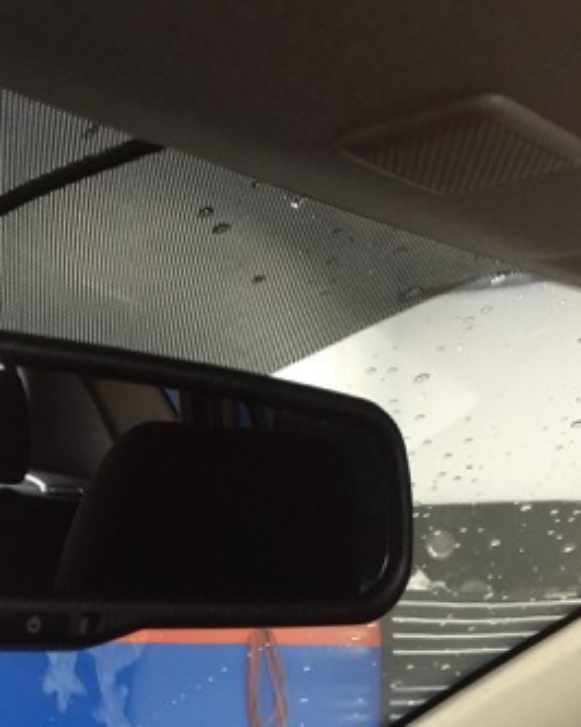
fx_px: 1463
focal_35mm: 68
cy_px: 635
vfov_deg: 27.1
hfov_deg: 21.5
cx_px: -33
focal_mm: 4.15
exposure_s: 1/15
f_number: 2.2
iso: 80
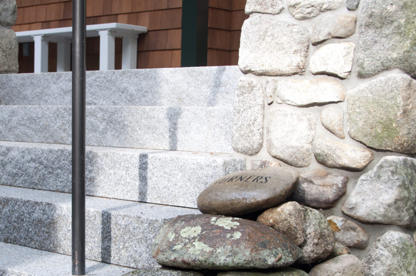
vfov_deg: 19.6
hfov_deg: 29.1
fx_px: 796
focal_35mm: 69
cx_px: 137
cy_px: 183
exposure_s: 1/45
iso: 200
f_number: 5.6
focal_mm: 22
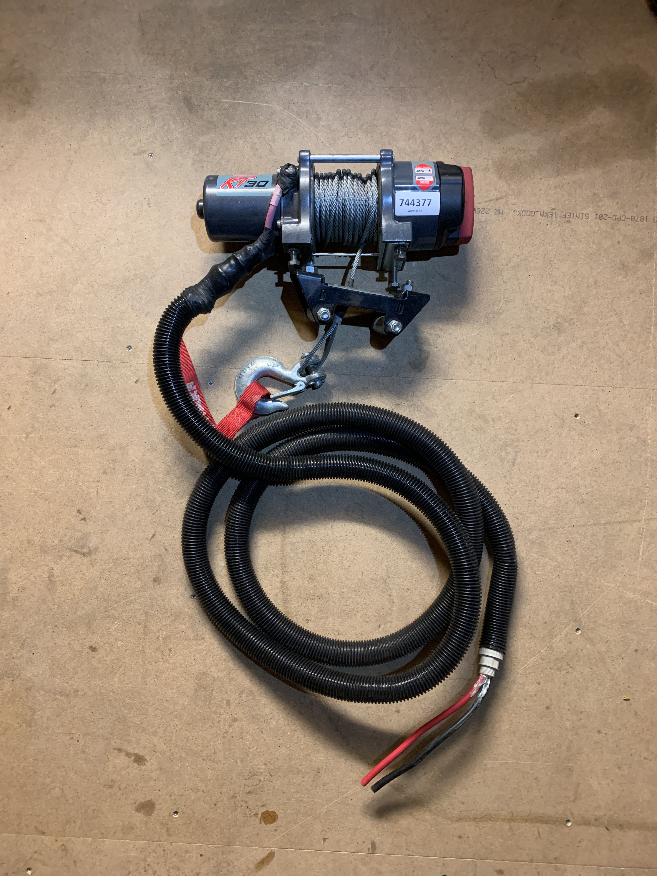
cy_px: 438
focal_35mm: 26
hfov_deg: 53.1
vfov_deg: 67.3
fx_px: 658
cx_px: 328
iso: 320
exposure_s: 1/50
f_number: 1.8
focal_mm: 4.25
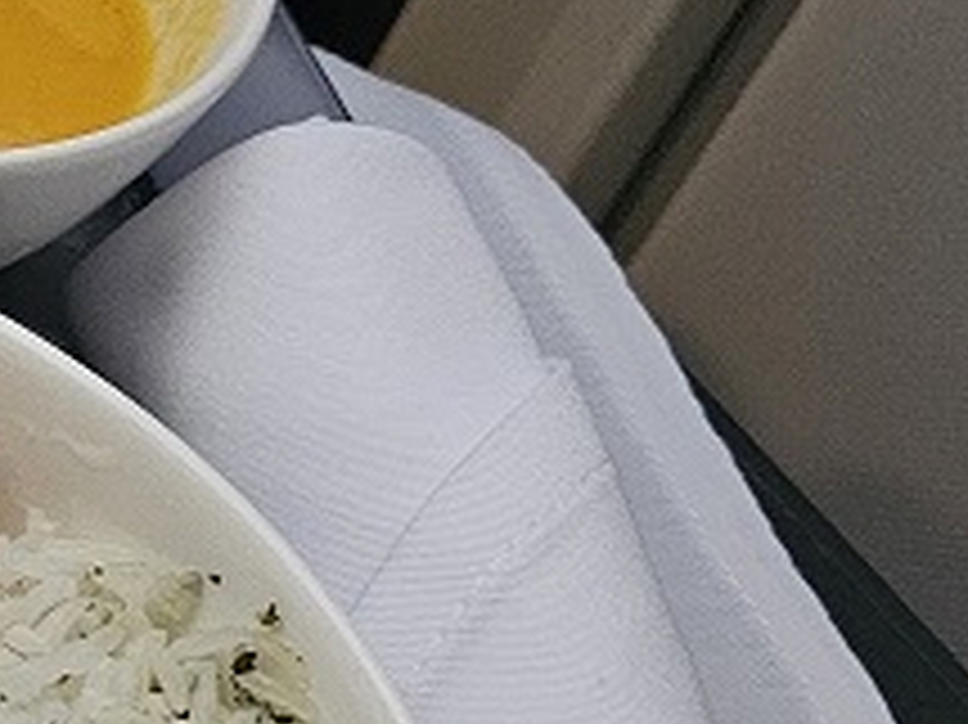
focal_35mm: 107
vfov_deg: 13.8
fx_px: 2990
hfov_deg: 13.9
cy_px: 337
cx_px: -1252
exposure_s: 1/25
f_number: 1.7
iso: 800
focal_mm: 6.3
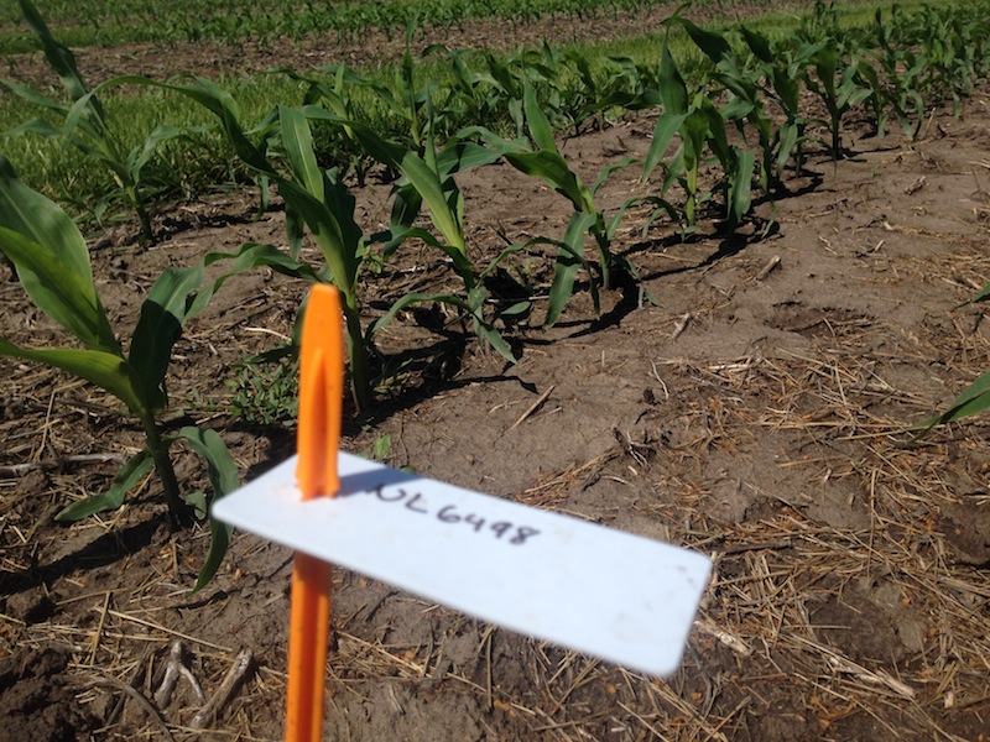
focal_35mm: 33
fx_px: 944
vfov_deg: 42.9
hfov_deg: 55.4
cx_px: 495
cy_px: 371
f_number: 2.4
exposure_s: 1/2463
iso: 50
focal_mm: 4.12
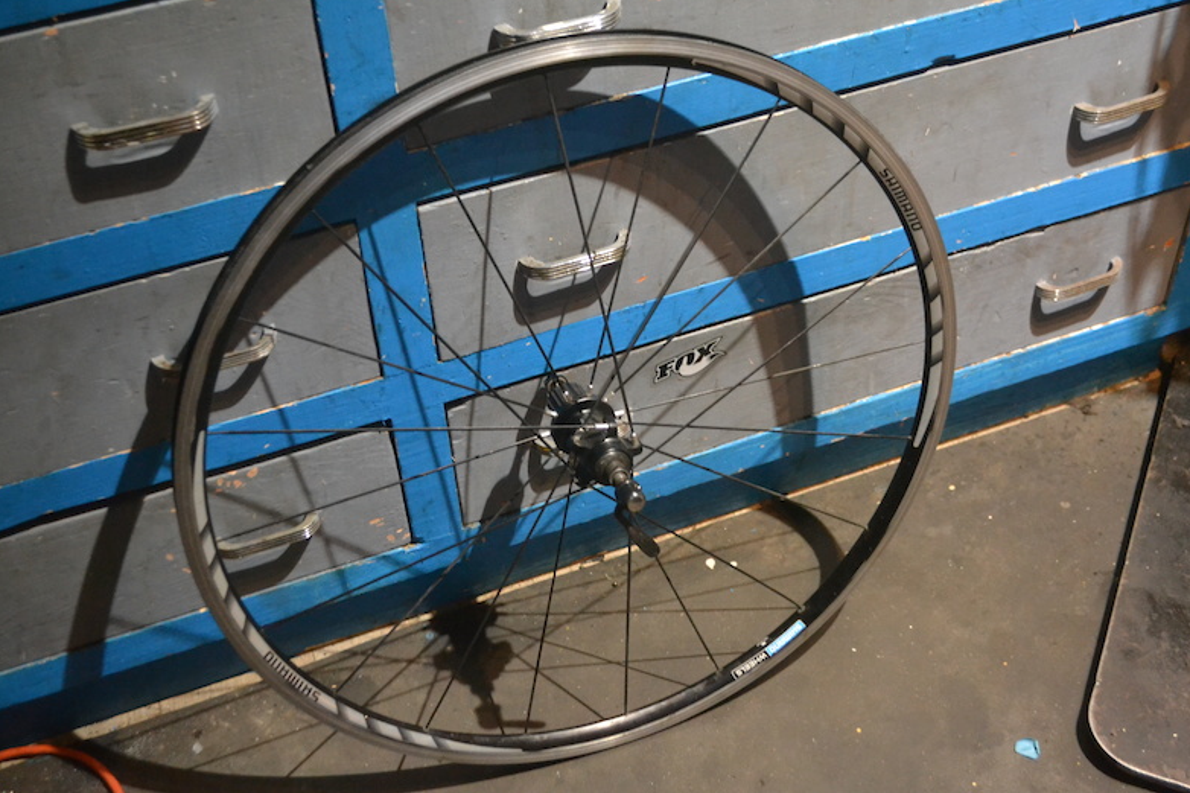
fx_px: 1471
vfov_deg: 30.2
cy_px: 395
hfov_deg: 44.0
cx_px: 593
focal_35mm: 45
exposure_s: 1/40
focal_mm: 29
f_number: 4.5
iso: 3200
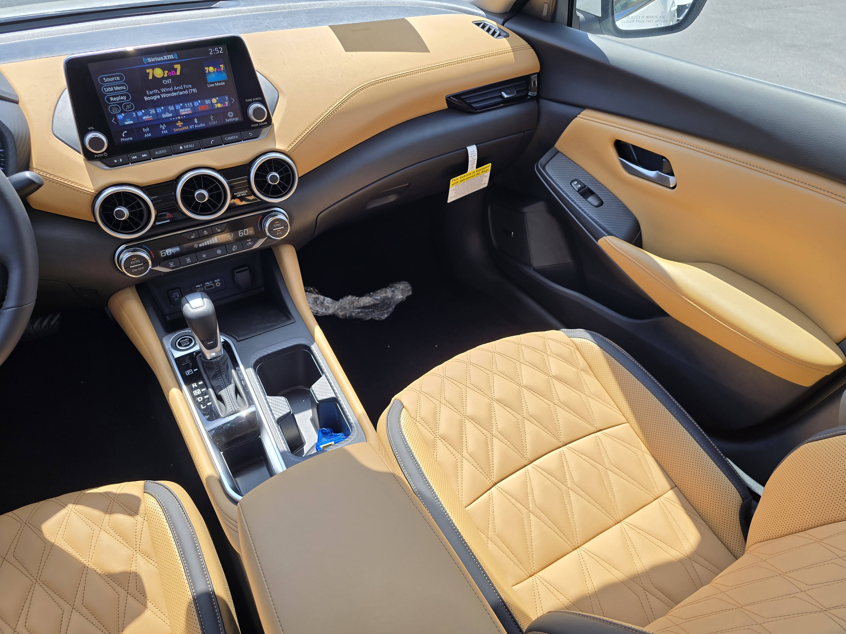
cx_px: 423
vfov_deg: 58.9
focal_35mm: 23
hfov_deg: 73.9
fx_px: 562
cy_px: 317
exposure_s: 1/180
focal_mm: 6.3
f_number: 1.7
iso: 12
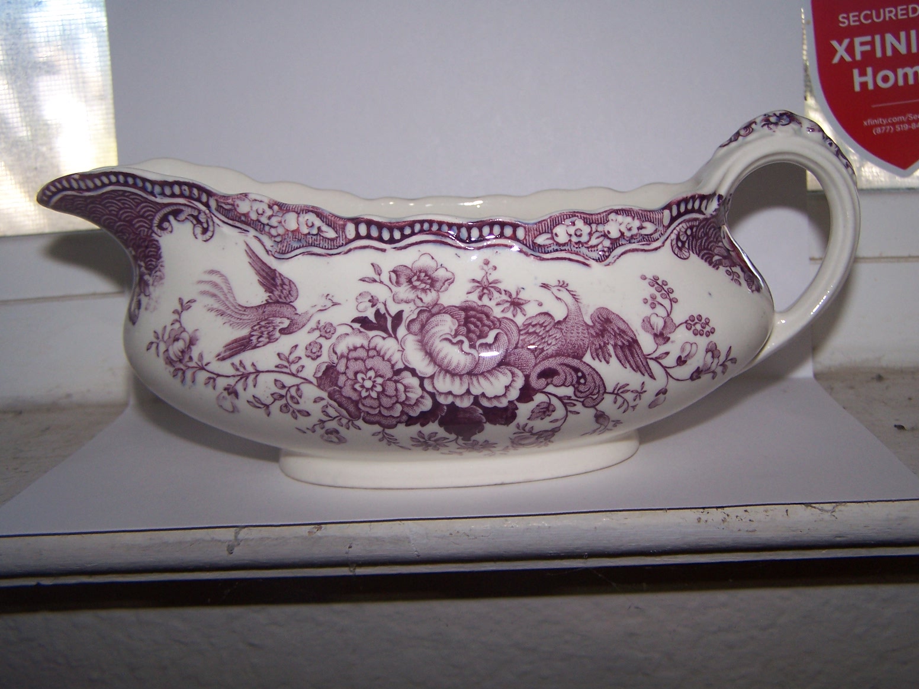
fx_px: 1009
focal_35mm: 38
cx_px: 460
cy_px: 344
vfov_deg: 37.7
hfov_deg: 49.0
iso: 80
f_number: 2.8
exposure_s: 1/60
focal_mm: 6.3
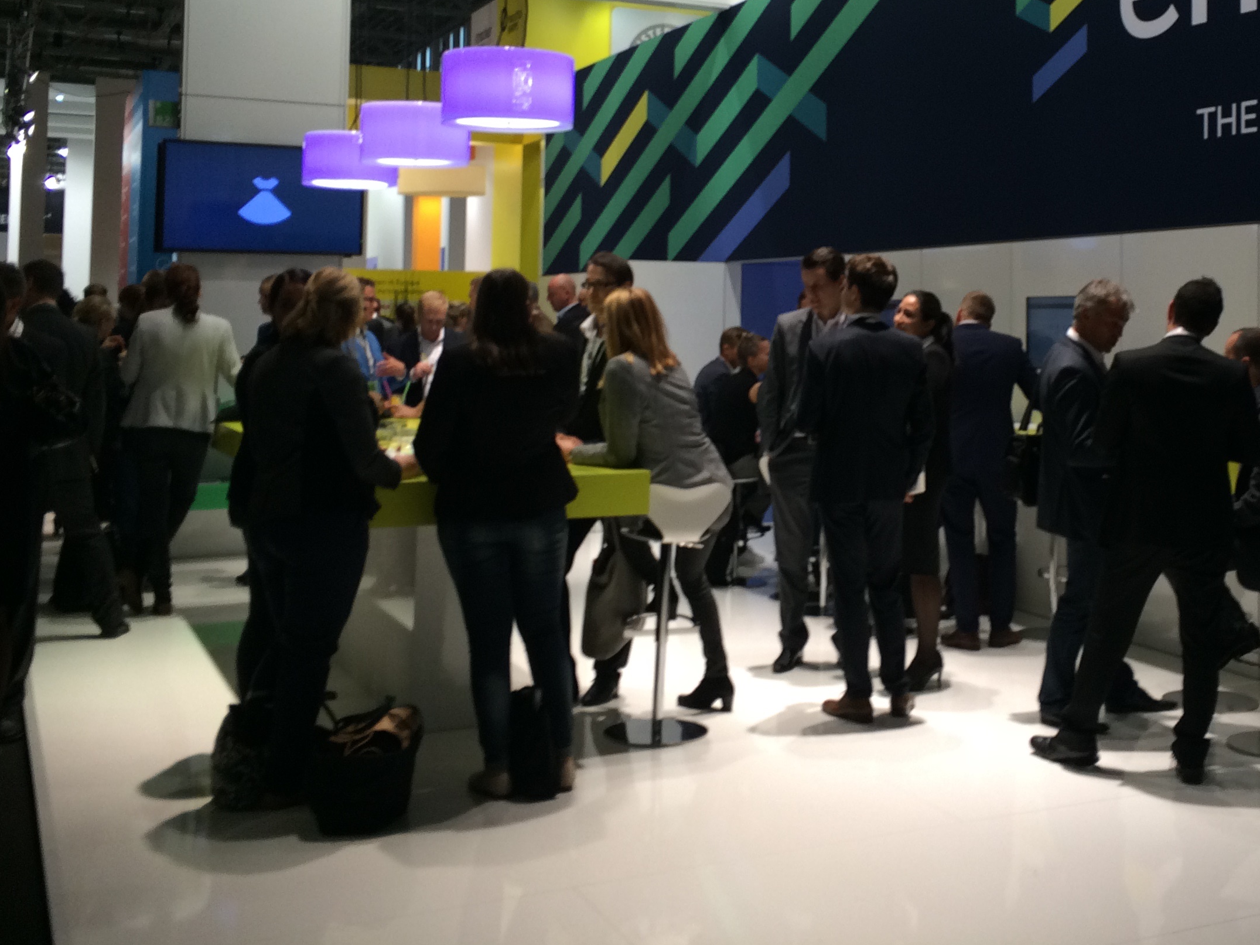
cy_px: 244
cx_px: 866
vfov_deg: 32.3
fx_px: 1601
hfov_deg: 42.2
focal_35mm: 44
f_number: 2.2
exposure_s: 1/120
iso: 64
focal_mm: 4.15
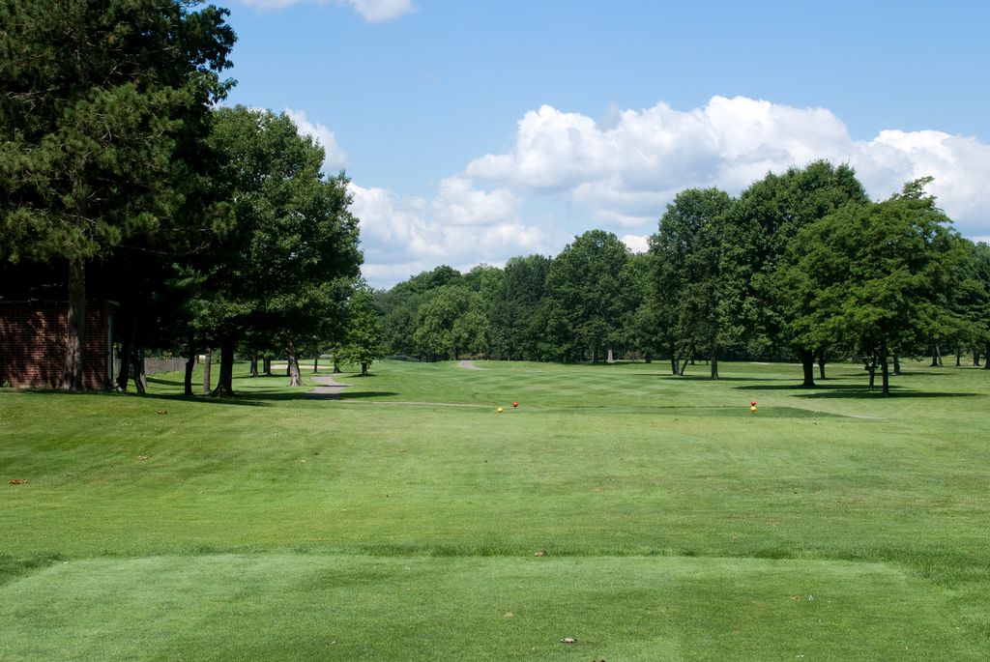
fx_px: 1817
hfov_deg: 30.5
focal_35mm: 66
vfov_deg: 20.7
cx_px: 495
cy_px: 331
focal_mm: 44
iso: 200
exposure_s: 1/250
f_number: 10
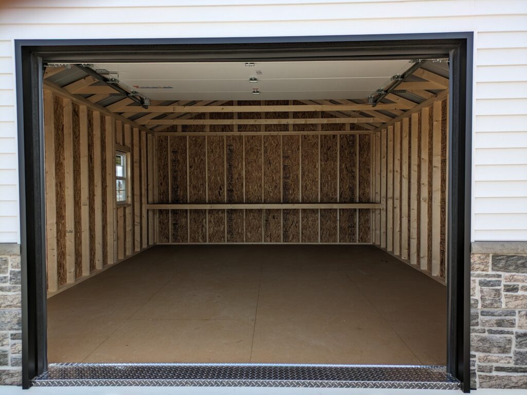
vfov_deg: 54.9
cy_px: 198
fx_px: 381
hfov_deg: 69.4
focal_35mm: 25
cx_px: 264
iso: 46
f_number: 1.89
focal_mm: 5.43
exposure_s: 1/772
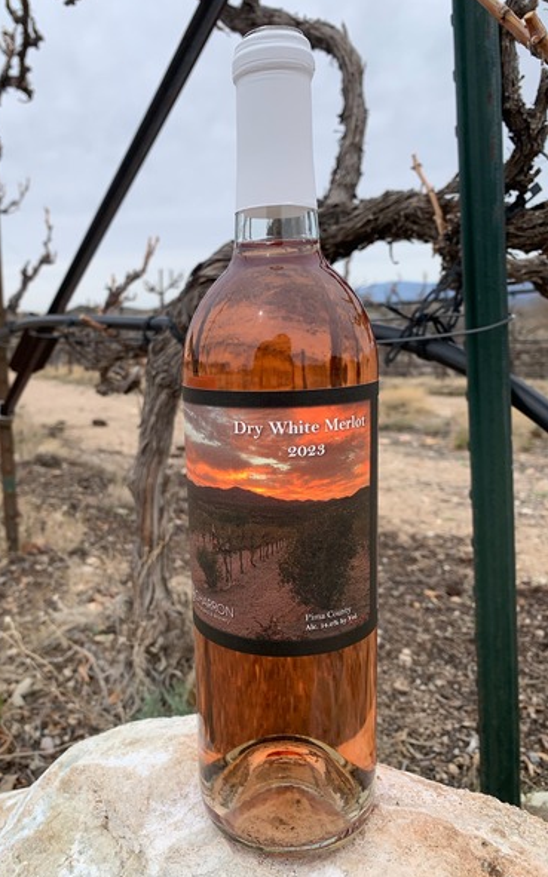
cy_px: 438
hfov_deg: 44.3
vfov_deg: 66.5
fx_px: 670
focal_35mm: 28
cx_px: 218
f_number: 1.8
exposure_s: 1/1661
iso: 25
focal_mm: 4.25
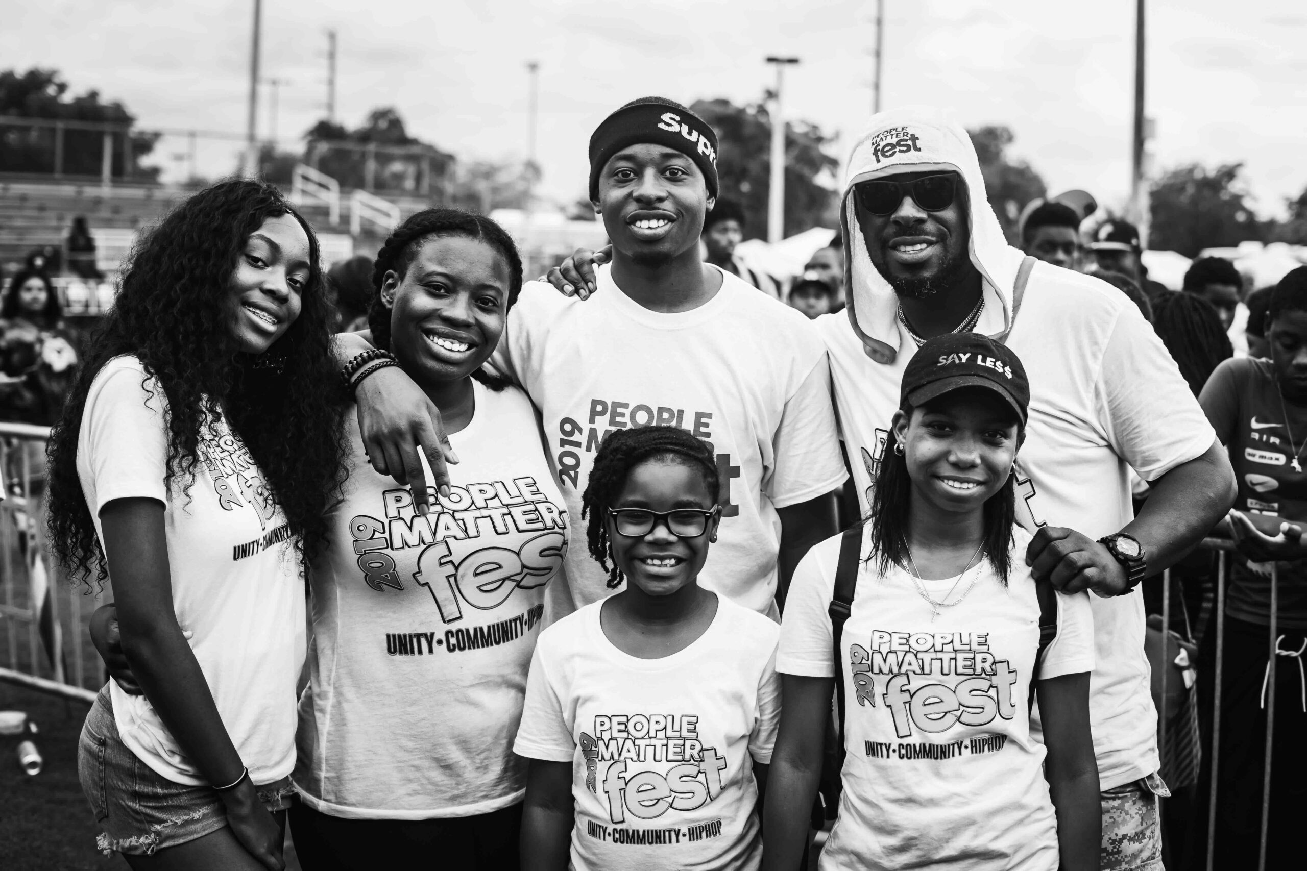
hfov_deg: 39.6
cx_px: 654
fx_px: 1815
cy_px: 436
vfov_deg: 27.0
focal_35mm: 50
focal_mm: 50
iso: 400
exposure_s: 1/200
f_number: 3.2
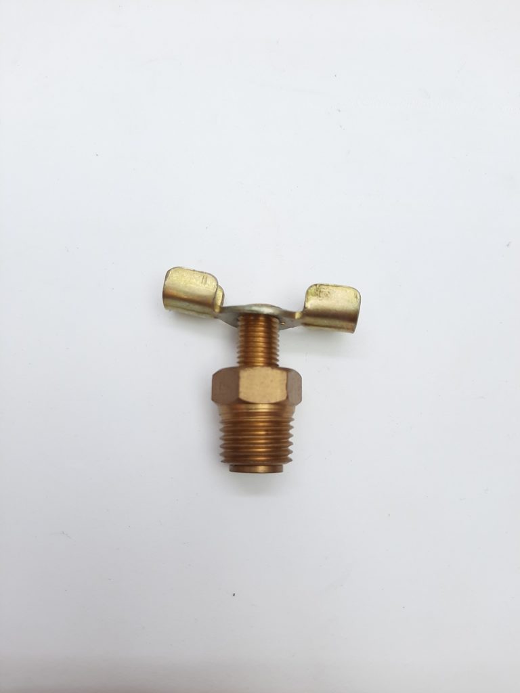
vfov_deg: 69.4
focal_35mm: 25
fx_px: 501
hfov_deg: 54.9
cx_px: 260
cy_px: 346
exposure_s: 1/100
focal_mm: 4.6
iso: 40
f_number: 2
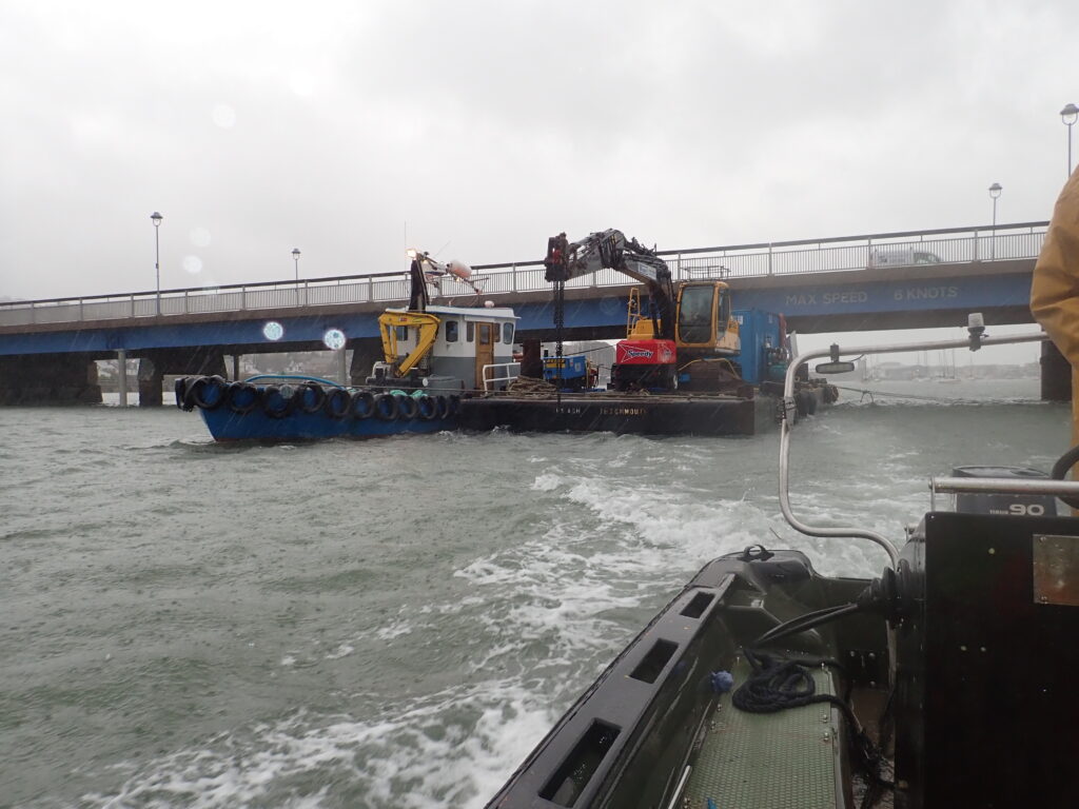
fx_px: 779
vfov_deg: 54.9
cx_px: 540
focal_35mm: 25
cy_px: 404
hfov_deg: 69.4
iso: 200
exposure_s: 1/160
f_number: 2.8
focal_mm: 4.5
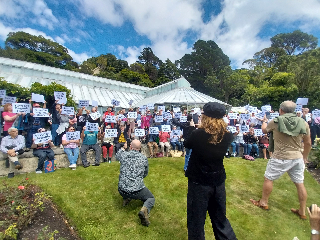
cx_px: 160
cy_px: 120
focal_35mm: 13
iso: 64
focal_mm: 1.3
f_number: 2.2
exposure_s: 1/1599
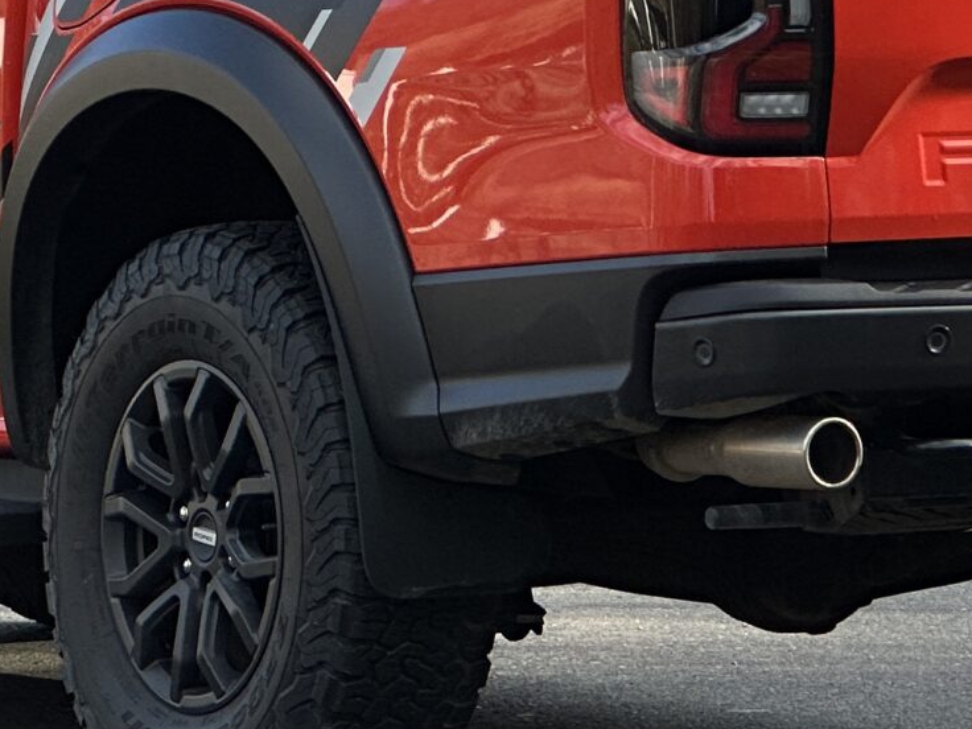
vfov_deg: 5.5
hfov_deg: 7.4
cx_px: 333
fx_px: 7525
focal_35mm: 268
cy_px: 110
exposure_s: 1/619
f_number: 2.8
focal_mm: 9
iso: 32
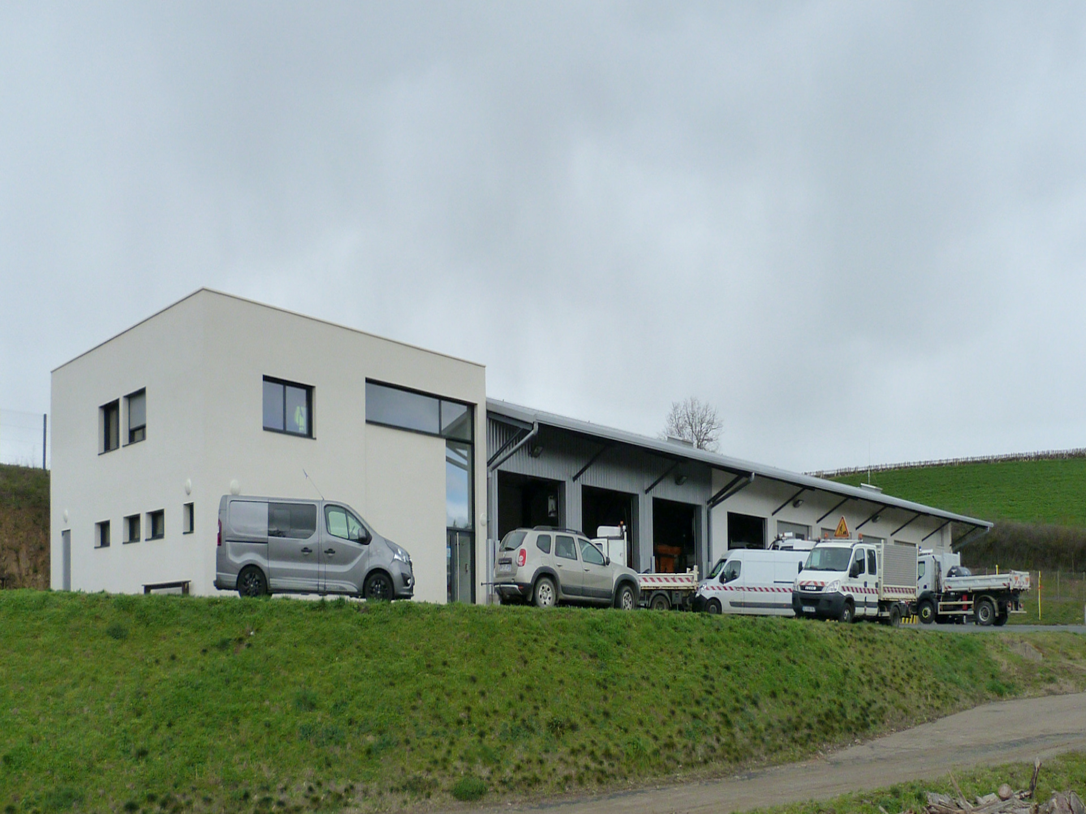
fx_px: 784
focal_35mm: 25
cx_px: 543
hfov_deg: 69.4
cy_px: 407
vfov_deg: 54.9
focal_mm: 4.5
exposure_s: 1/200
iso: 125
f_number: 4
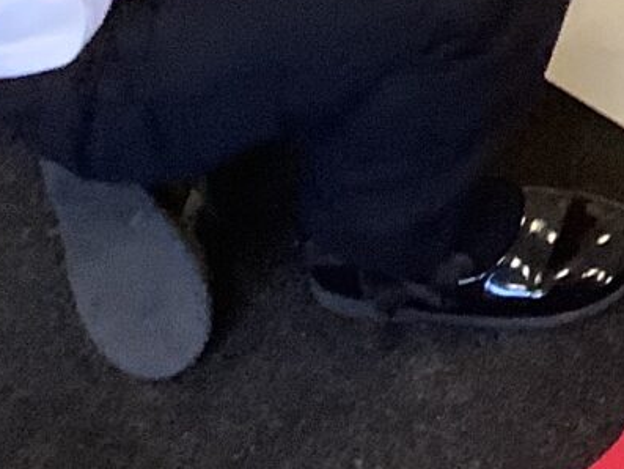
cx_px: 1487
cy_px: -450
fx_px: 2885
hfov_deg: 10.6
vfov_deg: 8.8
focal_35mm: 160
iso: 320
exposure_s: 1/50
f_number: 2.4
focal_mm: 3.3
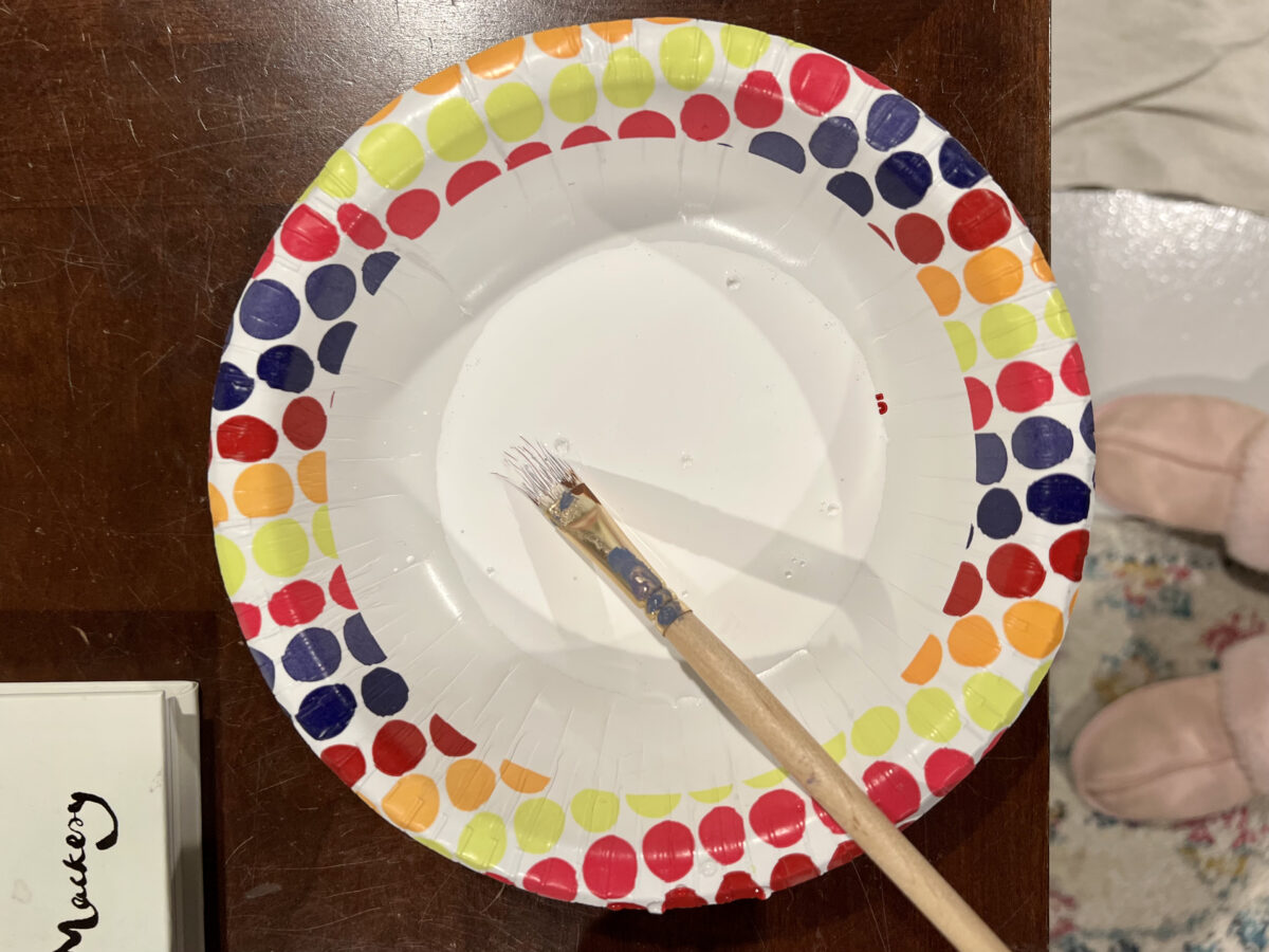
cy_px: 476
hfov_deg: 67.3
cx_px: 634
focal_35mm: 26
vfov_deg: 53.1
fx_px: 953
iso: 64
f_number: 1.5
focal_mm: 5.7
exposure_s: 1/60
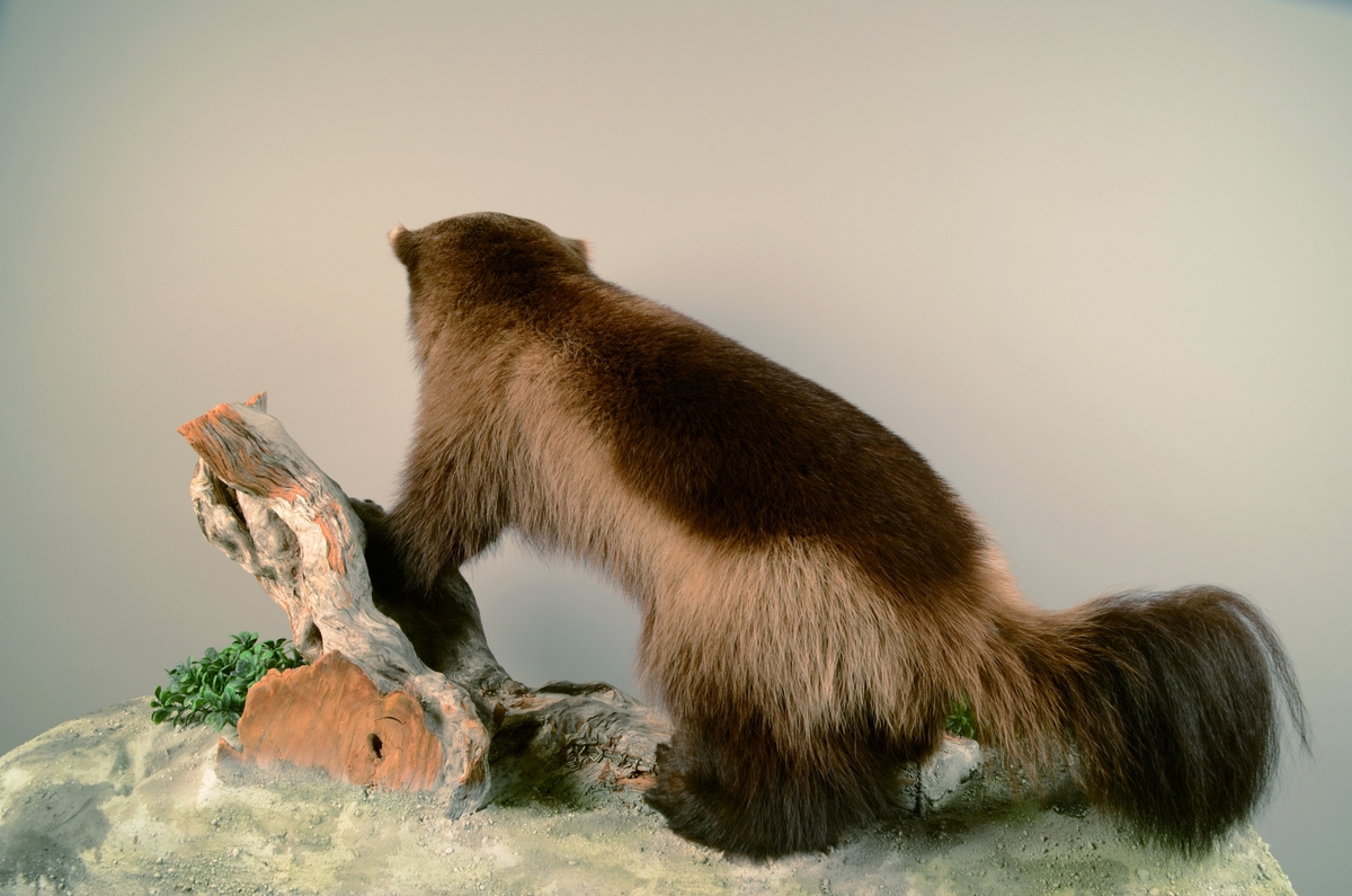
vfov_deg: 47.7
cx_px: 676
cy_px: 448
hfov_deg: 67.5
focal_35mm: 27
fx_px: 1012
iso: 100
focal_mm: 18
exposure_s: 1
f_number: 11
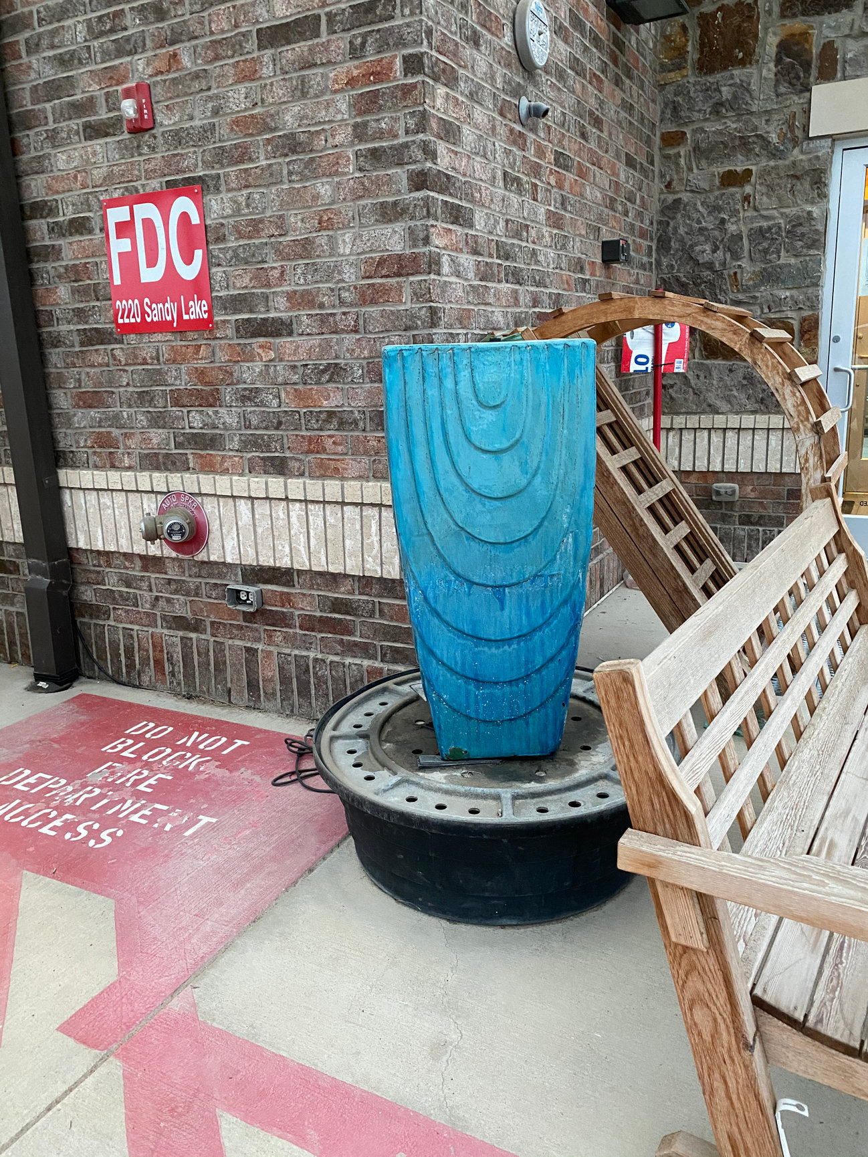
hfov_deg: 53.1
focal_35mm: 26
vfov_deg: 67.3
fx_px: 869
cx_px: 434
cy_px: 578
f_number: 1.8
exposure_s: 1/60
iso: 400
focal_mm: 4.25
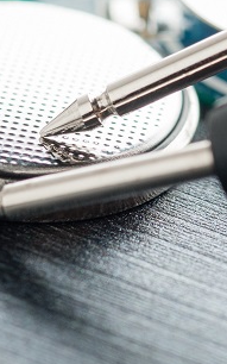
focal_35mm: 372
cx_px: -26
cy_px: -1
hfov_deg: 3.5
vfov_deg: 5.6
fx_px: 3686
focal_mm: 105
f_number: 11
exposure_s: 1/200
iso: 200
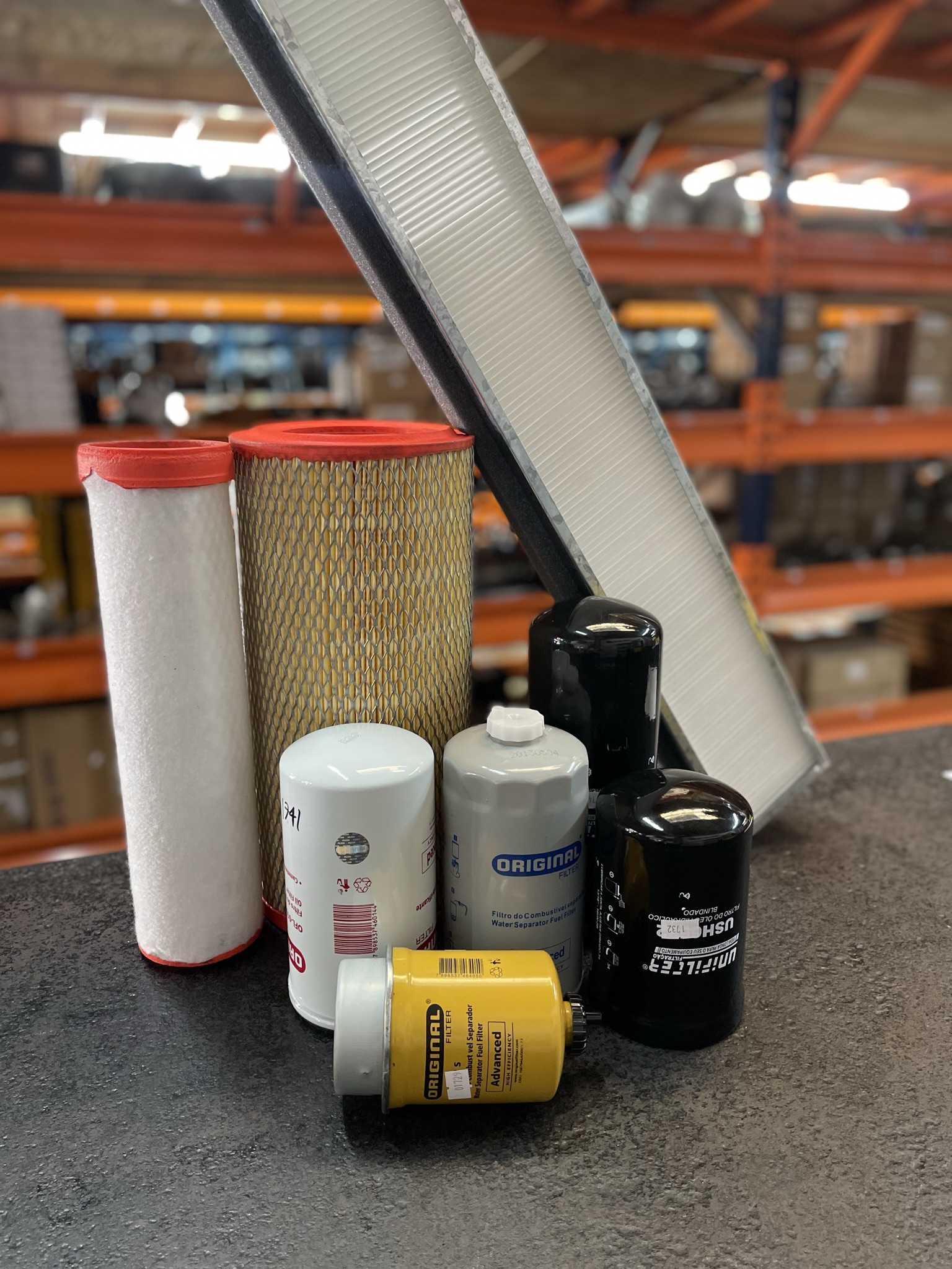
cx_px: 476
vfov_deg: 67.3
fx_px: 953
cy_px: 634
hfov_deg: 53.1
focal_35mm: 26
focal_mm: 4.2
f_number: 1.6
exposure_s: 1/60
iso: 250
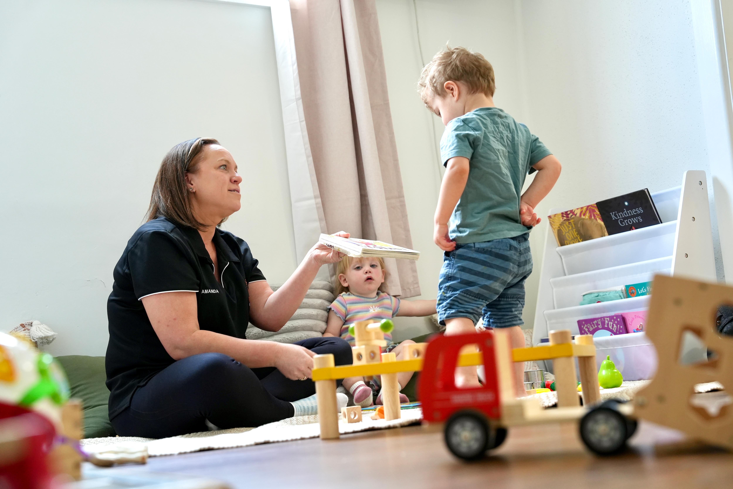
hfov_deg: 39.6
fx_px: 1018
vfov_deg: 27.0
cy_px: 244
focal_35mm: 50
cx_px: 366
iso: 1600
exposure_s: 1/160
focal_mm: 50
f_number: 4
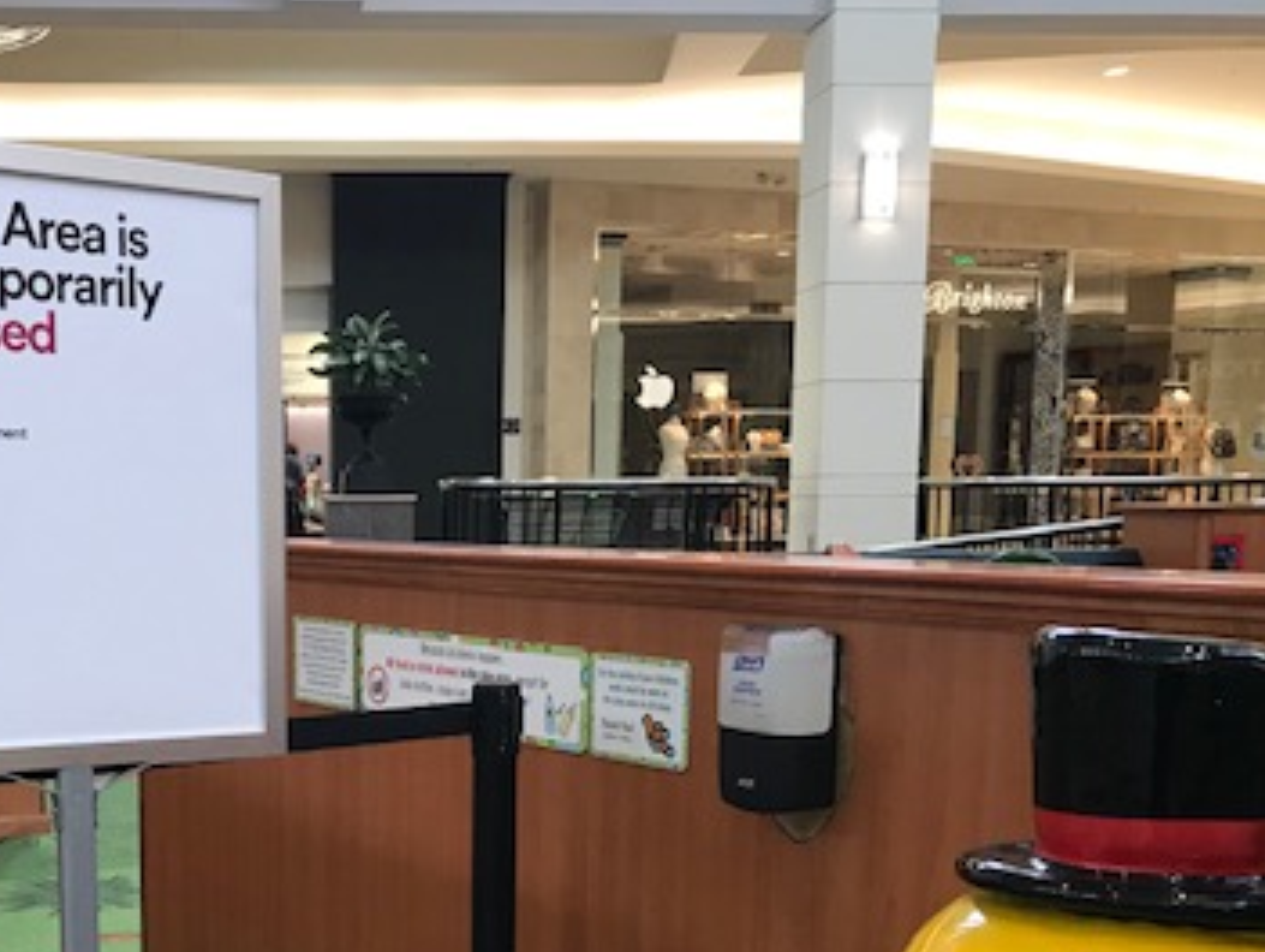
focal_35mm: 51
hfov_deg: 36.7
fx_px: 1866
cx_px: 350
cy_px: 797
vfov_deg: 27.9
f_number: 1.8
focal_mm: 3.99
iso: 32
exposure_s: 1/30
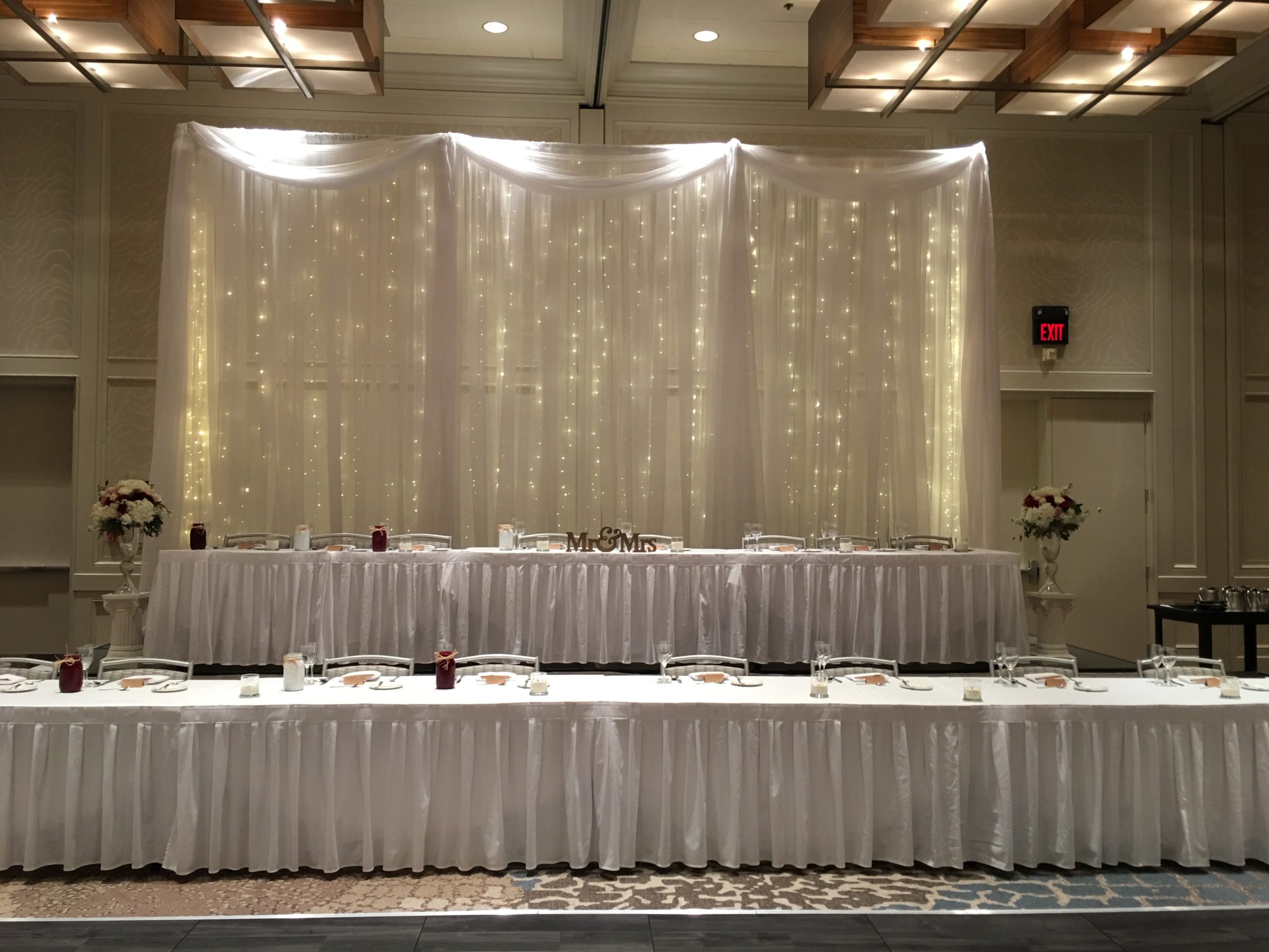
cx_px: 634
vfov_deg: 48.2
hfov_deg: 61.7
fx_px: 1063
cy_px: 476
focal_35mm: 29
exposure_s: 1/15
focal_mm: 4.15
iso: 50
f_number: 2.2
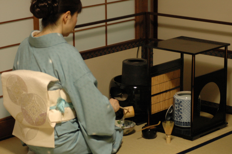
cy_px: 77
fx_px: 676
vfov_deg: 13.0
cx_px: 116
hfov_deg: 19.5
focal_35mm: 105
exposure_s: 1/30
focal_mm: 70
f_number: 4
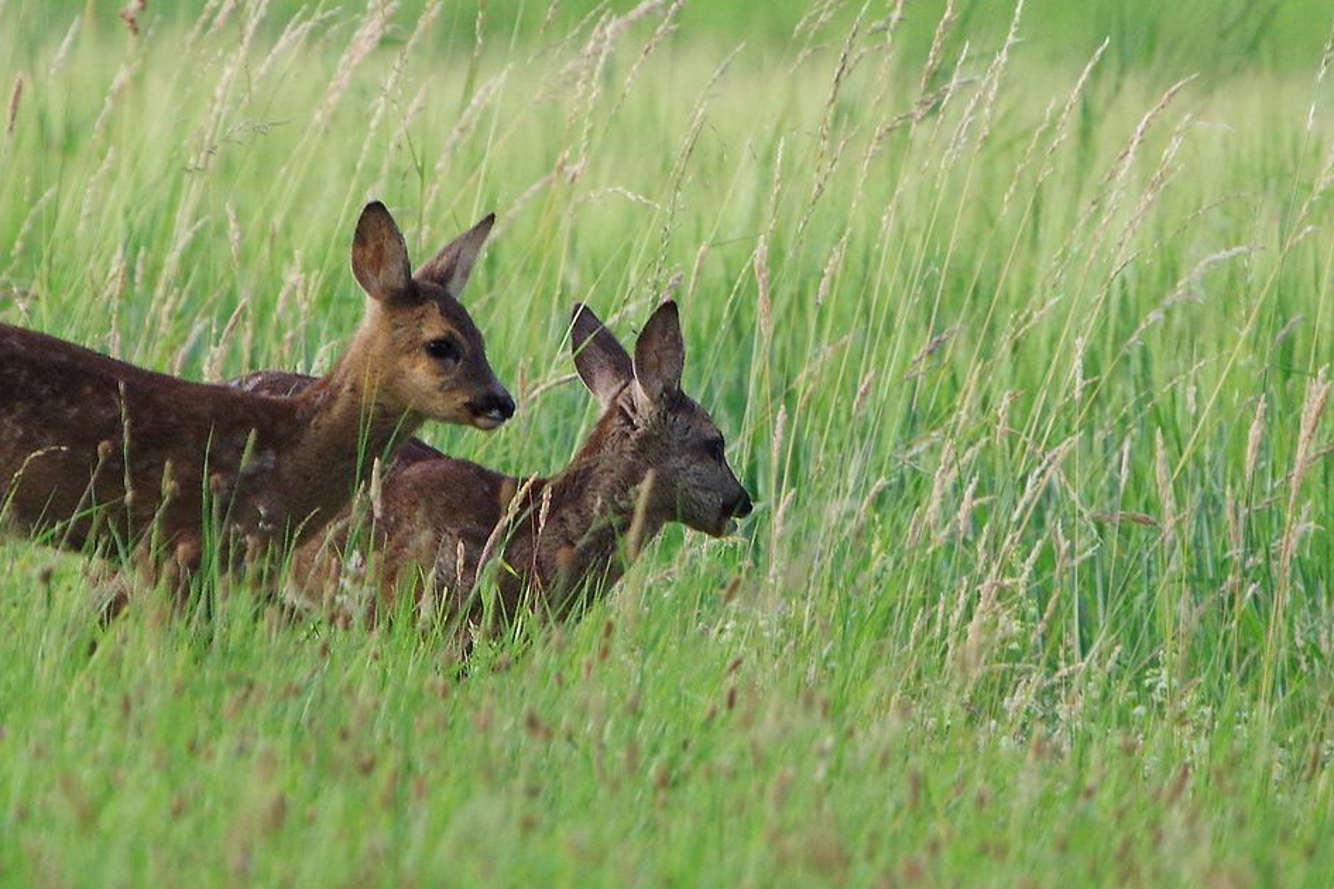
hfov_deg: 1.9
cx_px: 607
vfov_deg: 1.3
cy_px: 457
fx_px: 40091
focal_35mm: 1082
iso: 800
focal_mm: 420
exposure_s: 1/250
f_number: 5.6
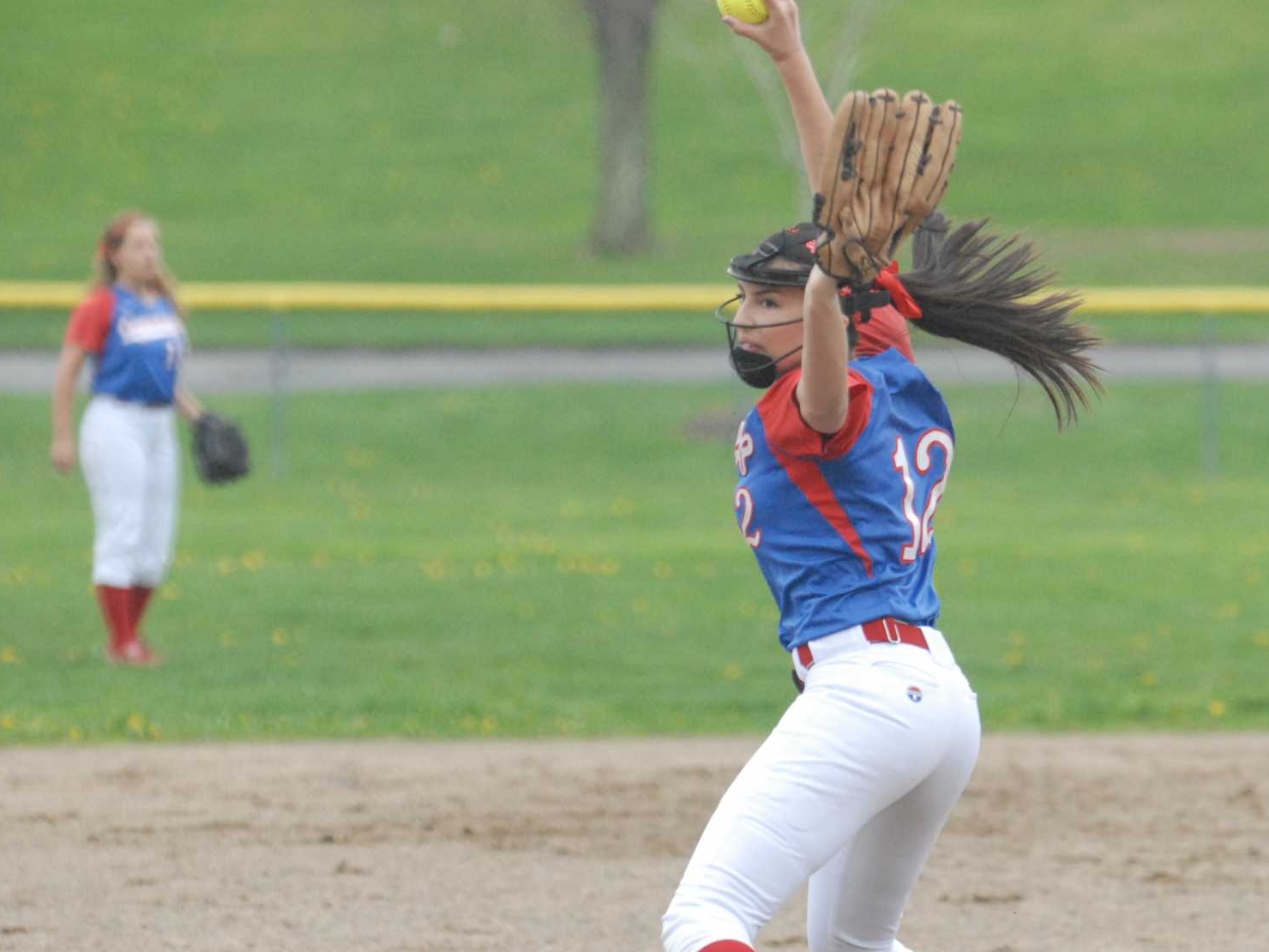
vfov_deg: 5.1
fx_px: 10619
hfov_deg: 6.8
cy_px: 586
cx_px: 827
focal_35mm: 290
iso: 1600
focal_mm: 145
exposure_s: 1/2000
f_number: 3.5
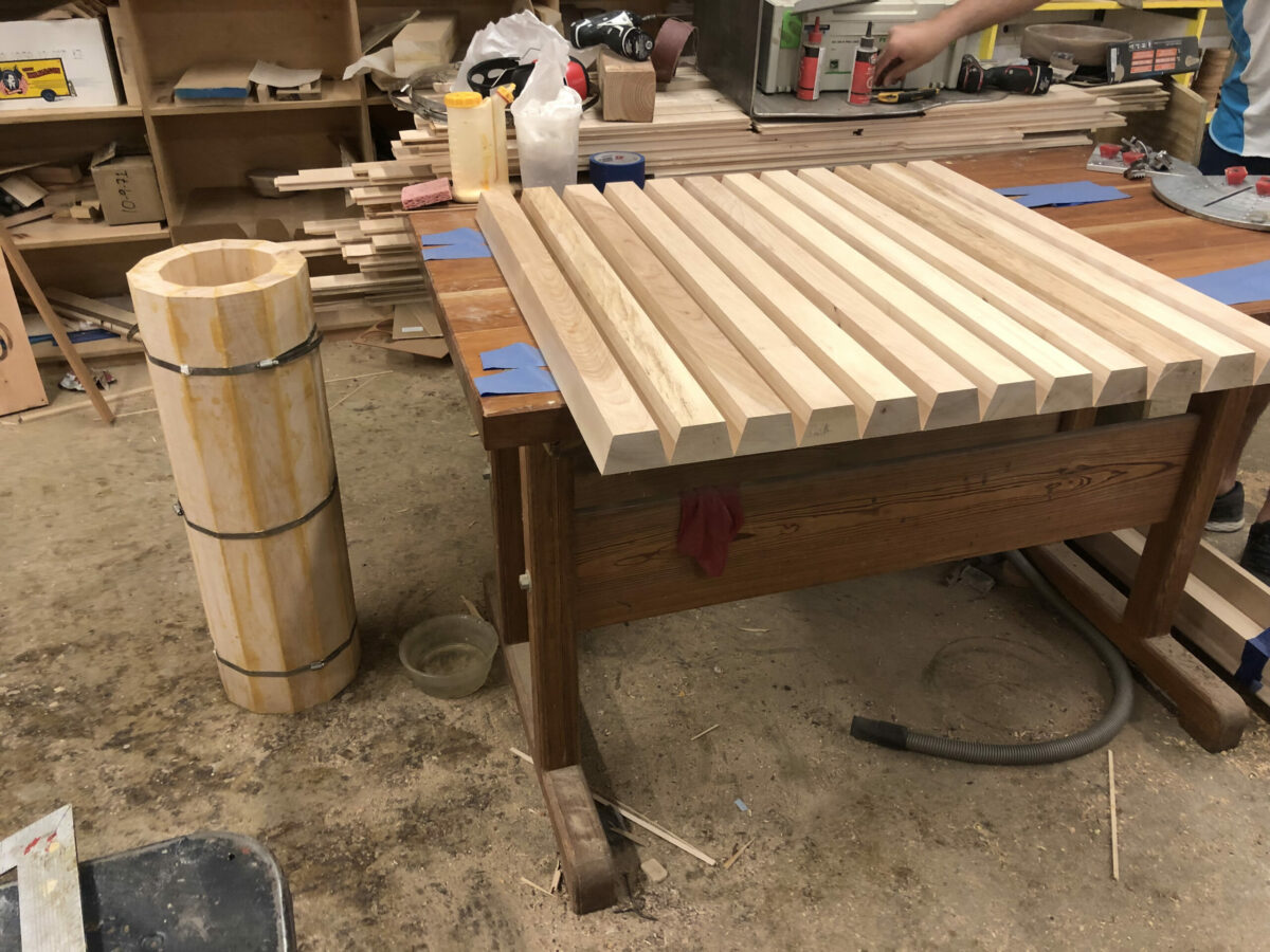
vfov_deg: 49.7
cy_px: 476
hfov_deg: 63.4
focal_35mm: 28
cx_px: 635
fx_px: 1027
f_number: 1.8
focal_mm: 4
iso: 50
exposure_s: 1/15
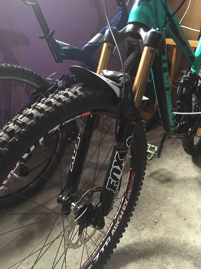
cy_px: 134
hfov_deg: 48.2
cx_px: 100
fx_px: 225
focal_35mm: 29
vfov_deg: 61.7
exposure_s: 1/15
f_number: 2.2
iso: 320
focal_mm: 4.15
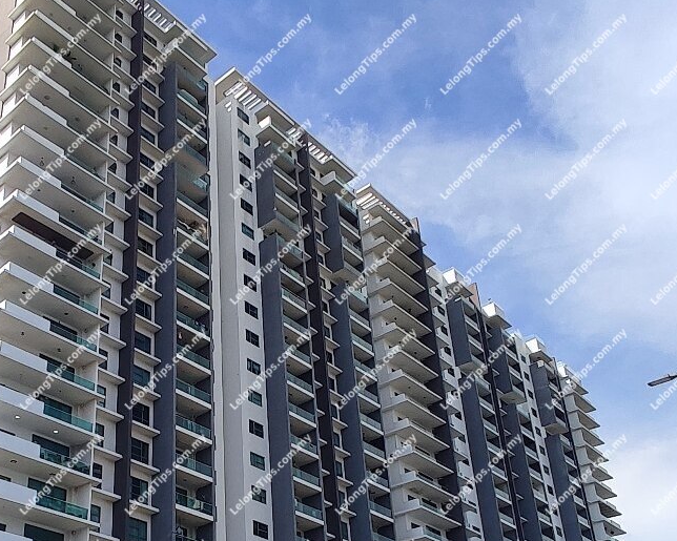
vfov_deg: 45.6
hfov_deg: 54.0
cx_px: 153
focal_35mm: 31
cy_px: 400
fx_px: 621
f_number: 2.2
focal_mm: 1.65
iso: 50
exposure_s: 1/1380
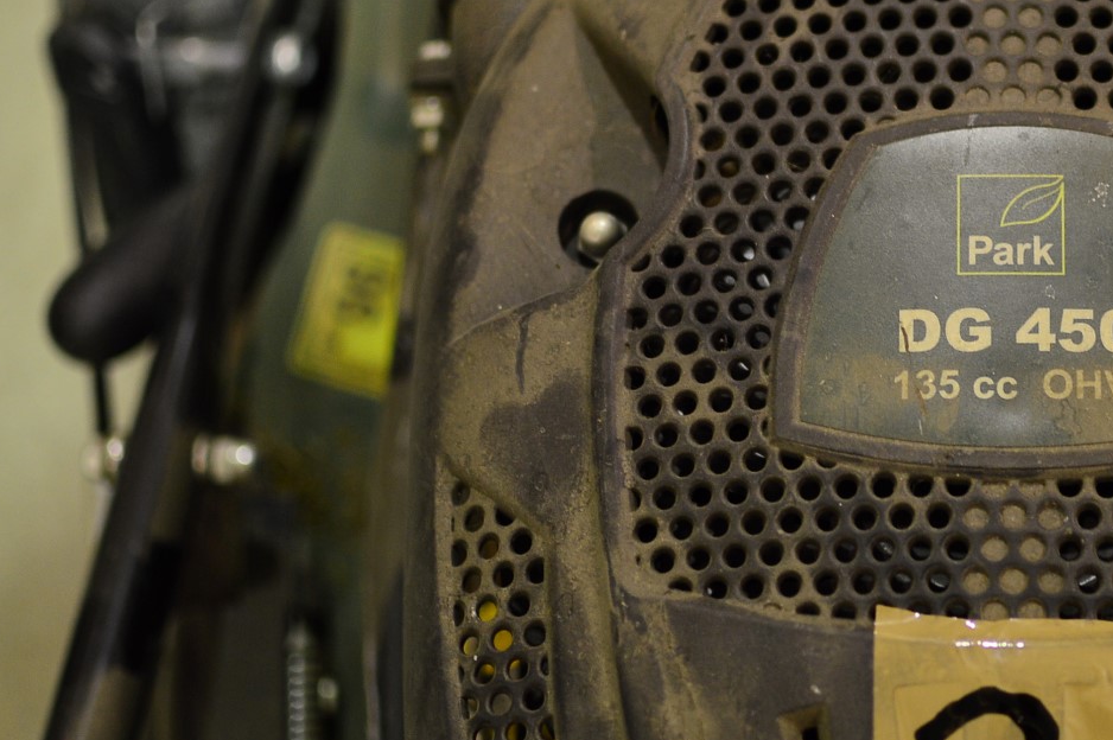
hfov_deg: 22.1
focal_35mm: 91
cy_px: 317
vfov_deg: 15.0
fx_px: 2807
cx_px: 888
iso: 400
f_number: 1.8
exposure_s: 1/60
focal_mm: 35
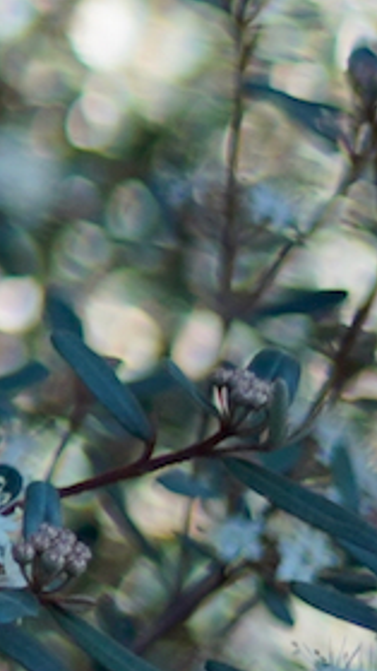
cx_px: -1758
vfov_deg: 8.1
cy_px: -305
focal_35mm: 263
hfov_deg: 3.9
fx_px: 4673
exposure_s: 1/320
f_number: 1.8
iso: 100
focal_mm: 35
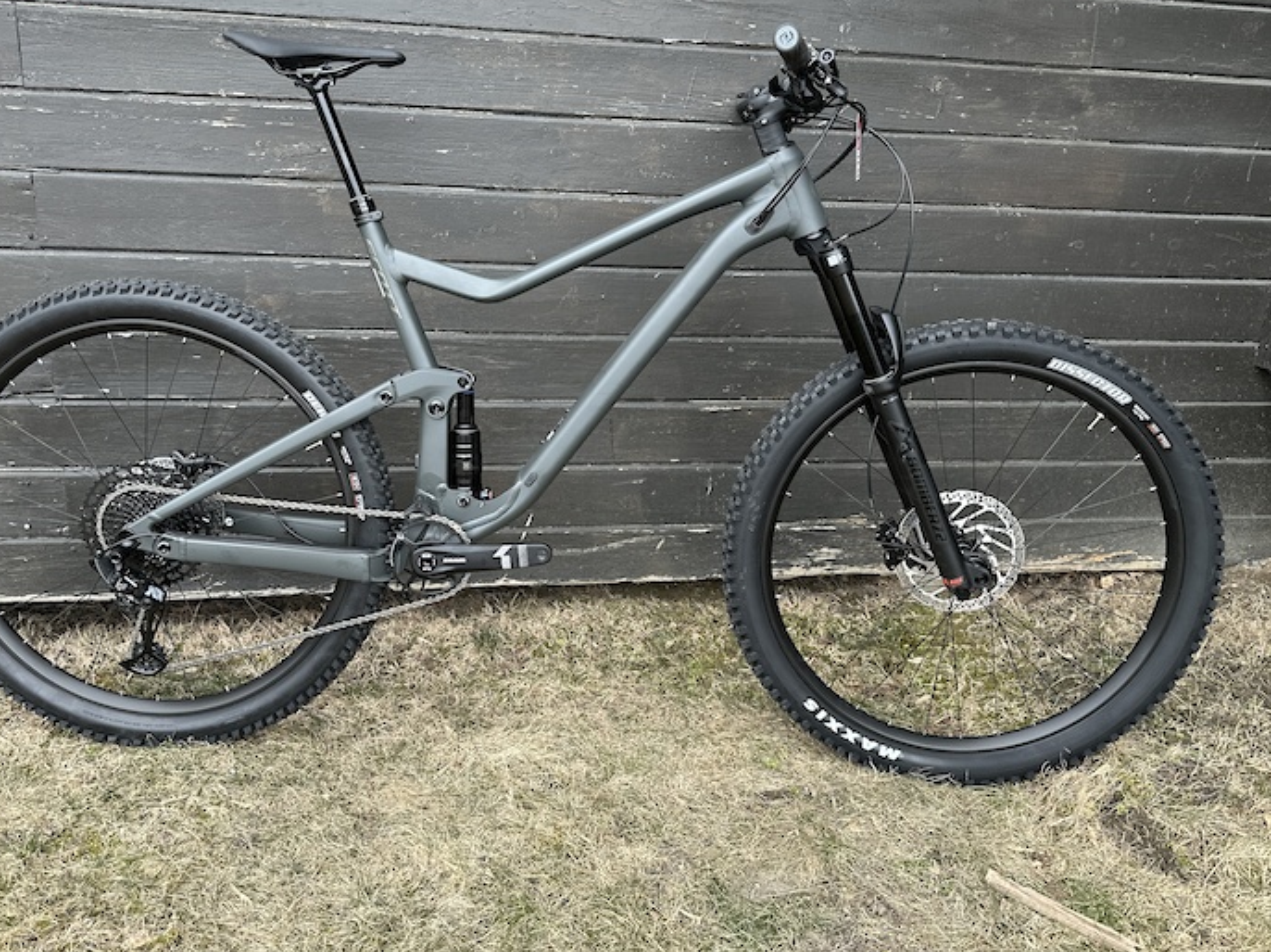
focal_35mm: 28
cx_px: 598
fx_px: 1028
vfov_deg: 49.6
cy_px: 417
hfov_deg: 63.4
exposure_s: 1/121
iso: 100
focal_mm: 6.86
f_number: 1.78
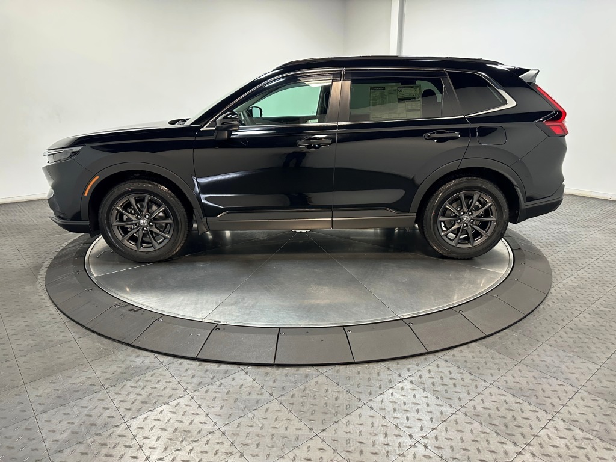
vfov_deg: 56.8
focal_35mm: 24
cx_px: 308
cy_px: 231
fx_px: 427
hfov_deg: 71.6
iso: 500
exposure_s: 1/60
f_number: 1.78
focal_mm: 6.86
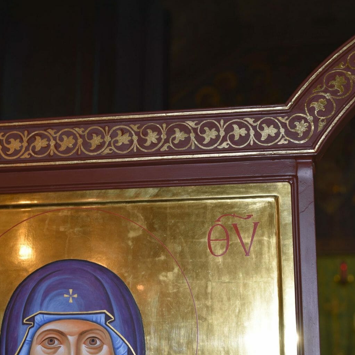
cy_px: 178
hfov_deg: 26.8
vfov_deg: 26.9
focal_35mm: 64
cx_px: 144
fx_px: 743
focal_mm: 50
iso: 125
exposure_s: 1/60
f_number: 3.2
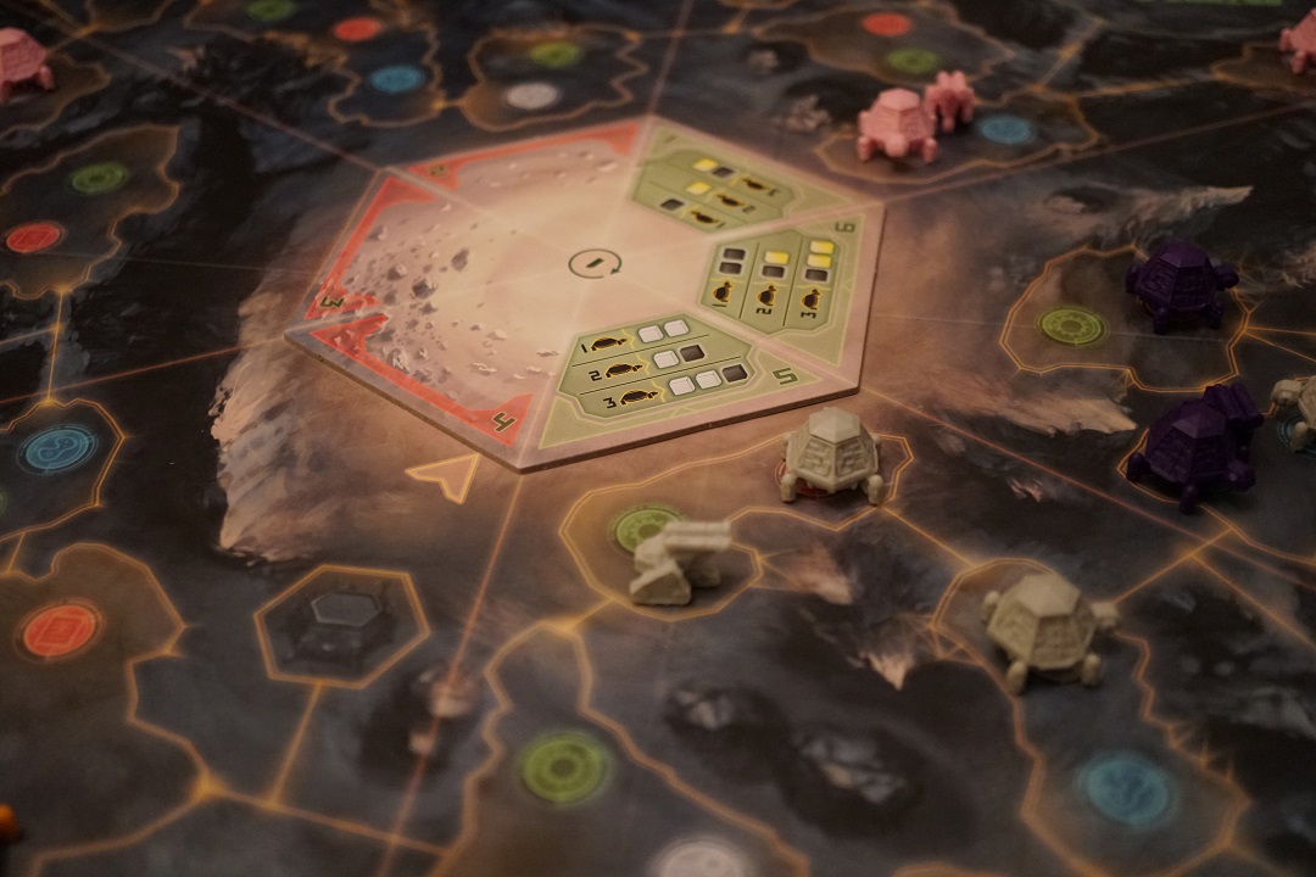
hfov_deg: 43.6
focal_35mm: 45
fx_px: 1645
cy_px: 438
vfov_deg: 29.9
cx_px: 658
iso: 3200
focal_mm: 30
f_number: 3.5
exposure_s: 1/60
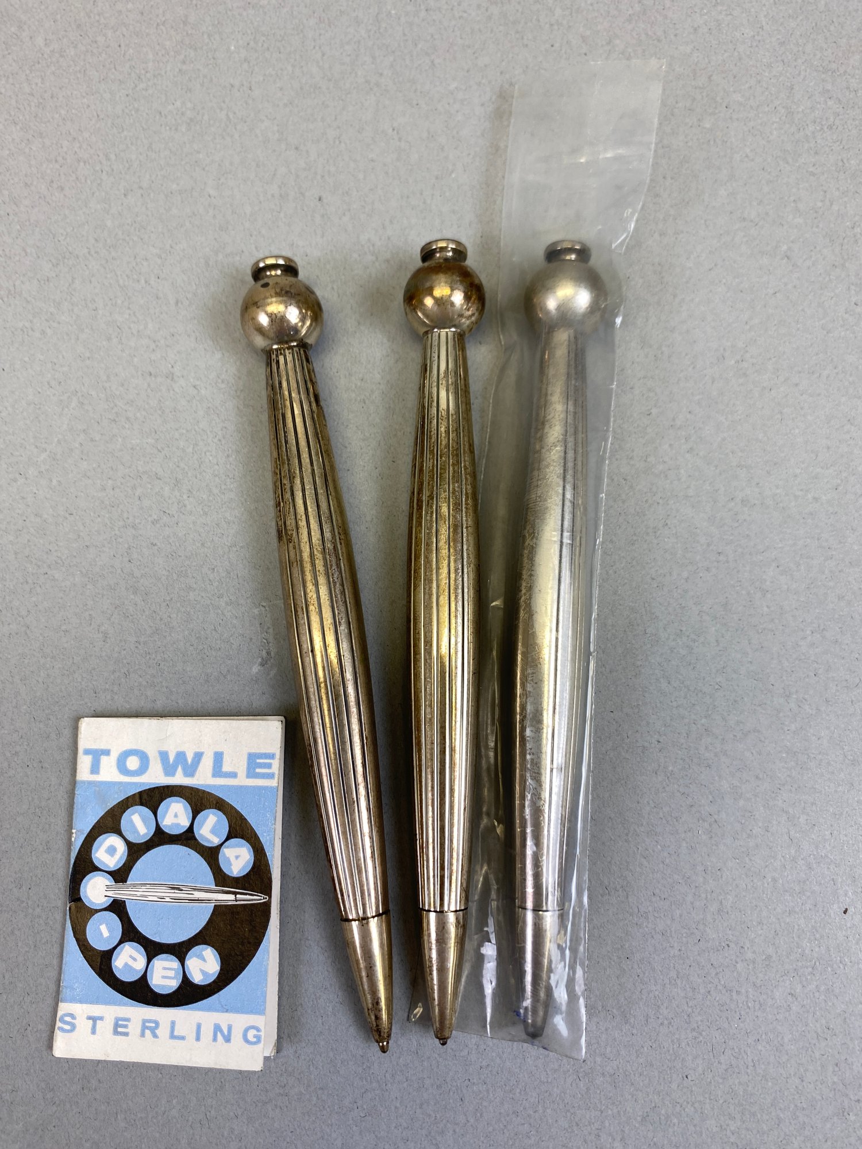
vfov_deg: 67.3
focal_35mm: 26
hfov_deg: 53.1
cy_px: 574
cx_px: 431
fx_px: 863
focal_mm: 4.25
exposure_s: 1/120
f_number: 1.8
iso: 32
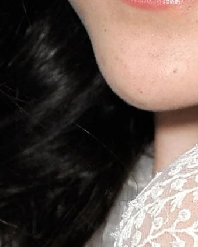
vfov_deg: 2.6
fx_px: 5451
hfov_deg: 2.1
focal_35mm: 745
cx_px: 180
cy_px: 156
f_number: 5.3
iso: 500
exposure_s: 1/250
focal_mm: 112
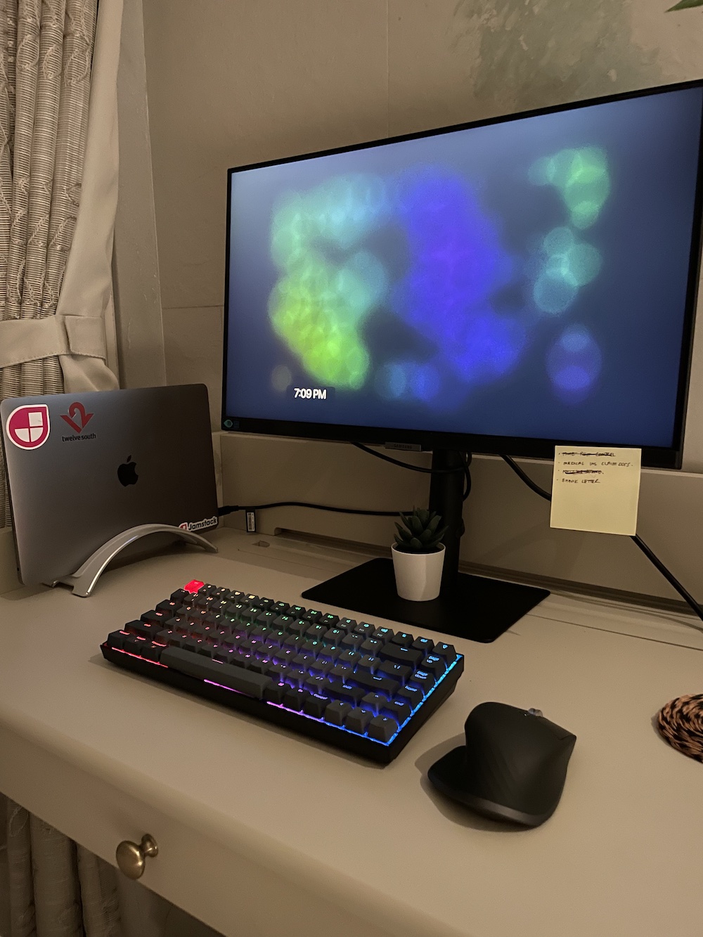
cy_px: 468
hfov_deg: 53.1
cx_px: 352
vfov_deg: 67.3
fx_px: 704
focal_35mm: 26
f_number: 1.6
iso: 640
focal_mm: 4.2
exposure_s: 1/10
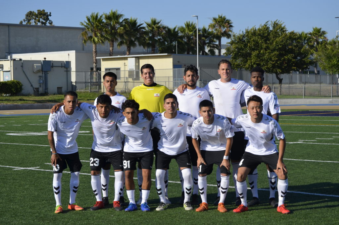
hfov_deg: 24.7
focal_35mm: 82
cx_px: 170
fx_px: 775
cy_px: 112
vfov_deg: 16.5
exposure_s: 1/2000
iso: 400
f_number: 8
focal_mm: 55
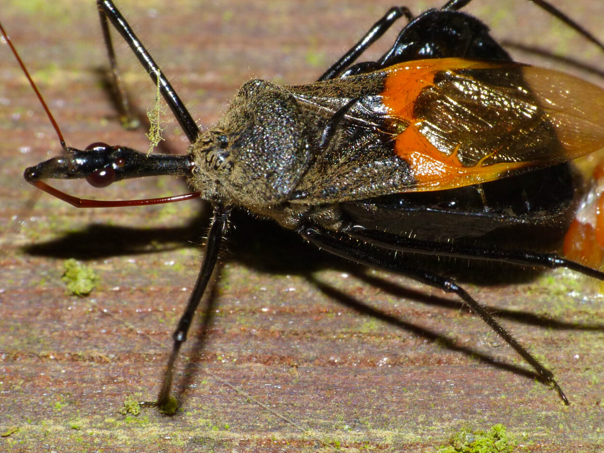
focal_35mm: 269
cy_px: 185
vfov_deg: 5.5
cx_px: 335
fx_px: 4694
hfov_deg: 7.4
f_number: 8
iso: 100
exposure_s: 1/2000
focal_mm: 29.6
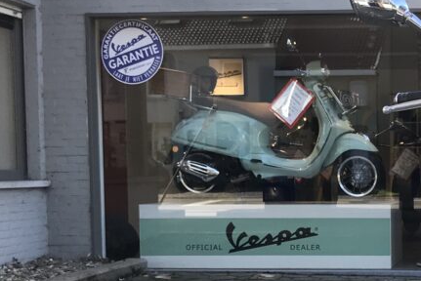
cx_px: 444
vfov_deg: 16.6
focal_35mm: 81
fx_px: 948
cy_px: 256
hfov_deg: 23.7
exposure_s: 1/270
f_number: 1.8
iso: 20
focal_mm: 3.99
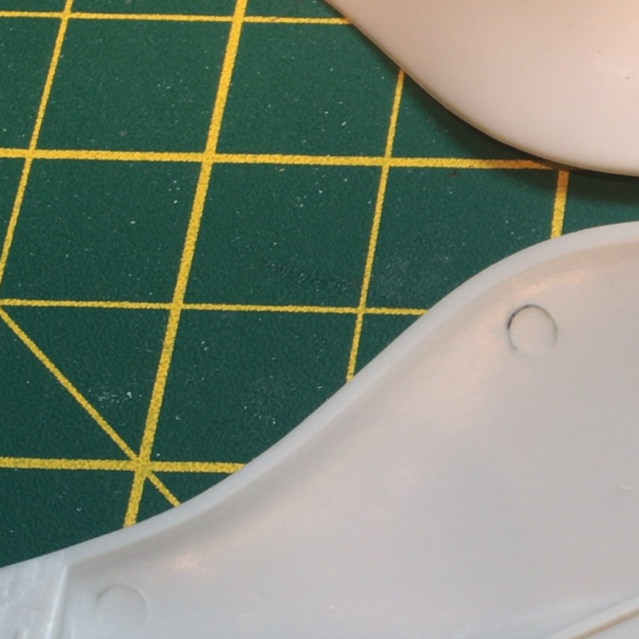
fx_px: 2506
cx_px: 875
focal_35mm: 120
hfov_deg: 13.9
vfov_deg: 14.5
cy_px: 446
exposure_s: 1/33
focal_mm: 4.15
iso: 50
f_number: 2.2
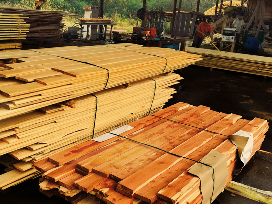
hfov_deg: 45.0
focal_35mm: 41
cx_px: 86
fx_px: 322
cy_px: 120
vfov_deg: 35.0
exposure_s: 1/838
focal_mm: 4.15
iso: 32
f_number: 2.2
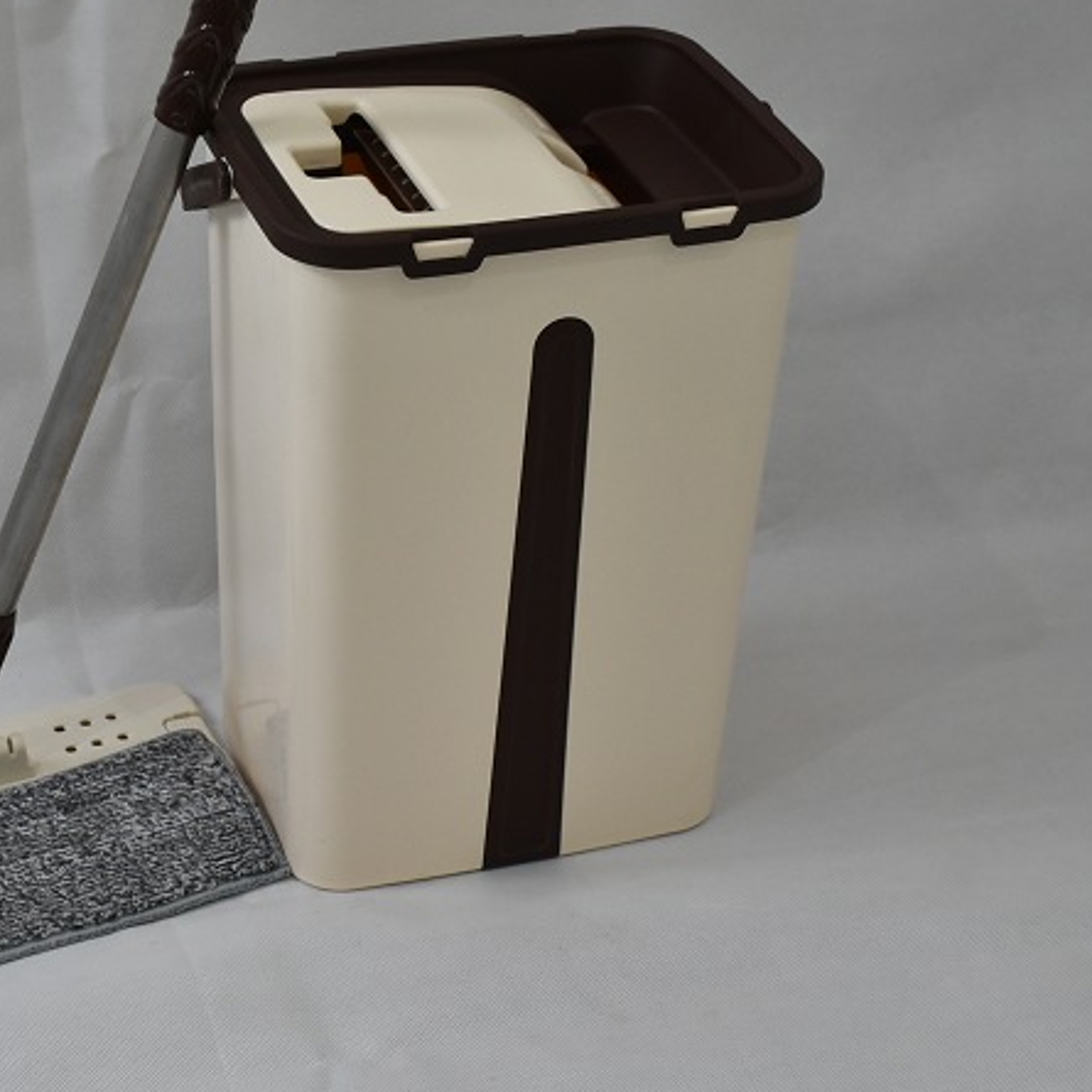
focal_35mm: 78
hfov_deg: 22.1
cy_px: 545
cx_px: 336
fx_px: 2784
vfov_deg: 22.2
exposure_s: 1/50
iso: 800
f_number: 8
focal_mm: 34
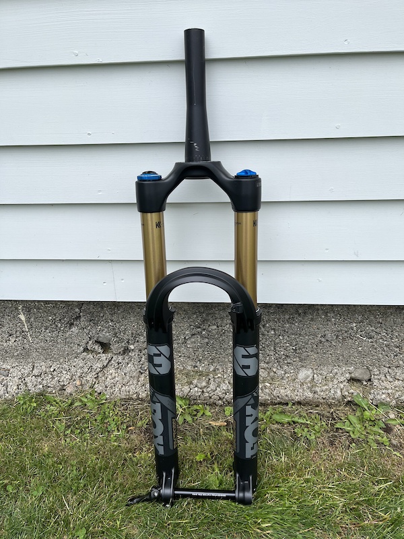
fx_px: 405
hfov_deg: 53.1
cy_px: 270
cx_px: 202
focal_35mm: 26
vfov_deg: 67.3
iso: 50
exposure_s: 1/1106
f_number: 1.6
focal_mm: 5.1
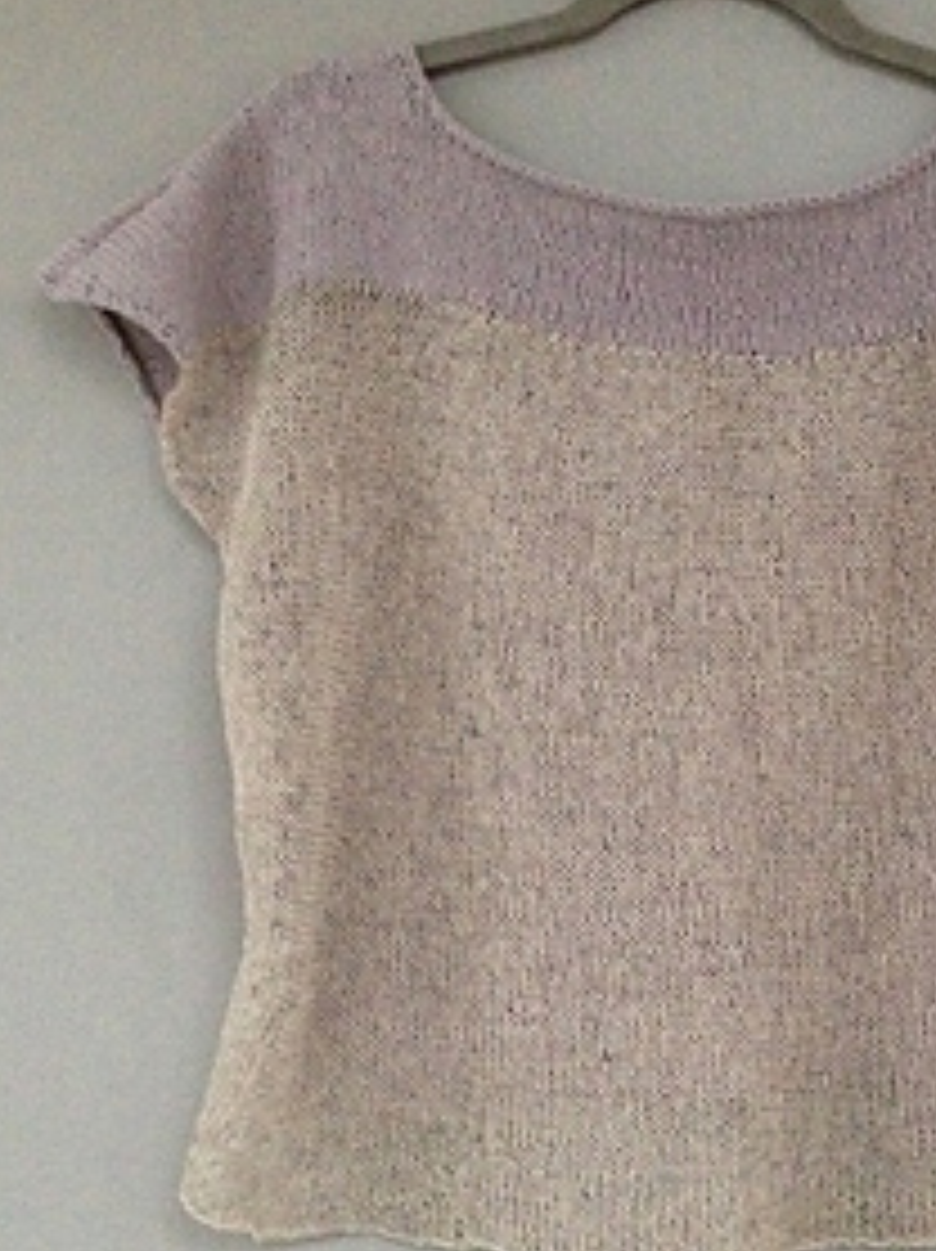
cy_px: 648
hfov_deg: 22.9
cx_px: 749
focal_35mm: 63
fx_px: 2275
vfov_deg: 30.7
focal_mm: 4.28
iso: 640
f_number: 2.4
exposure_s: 1/15
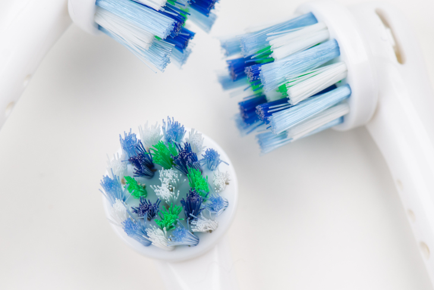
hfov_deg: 8.0
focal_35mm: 259
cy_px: 109
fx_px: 3121
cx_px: 196
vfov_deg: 5.3
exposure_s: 1/60
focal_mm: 105
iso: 100
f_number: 13
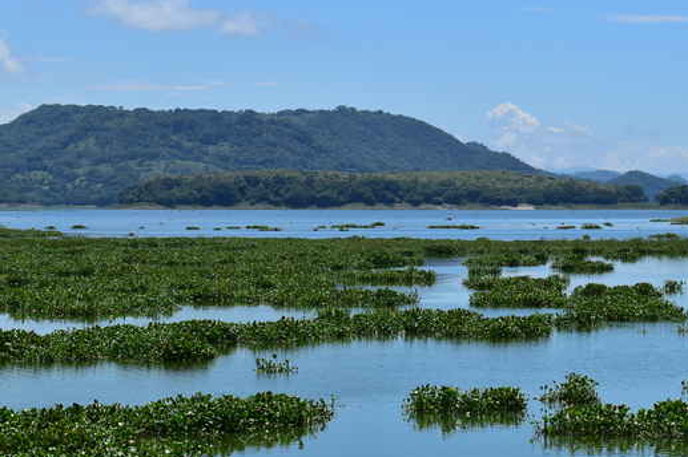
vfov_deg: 10.7
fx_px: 2440
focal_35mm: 128
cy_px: 310
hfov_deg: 16.0
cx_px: 511
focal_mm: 55
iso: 280
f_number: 11
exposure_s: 1/500
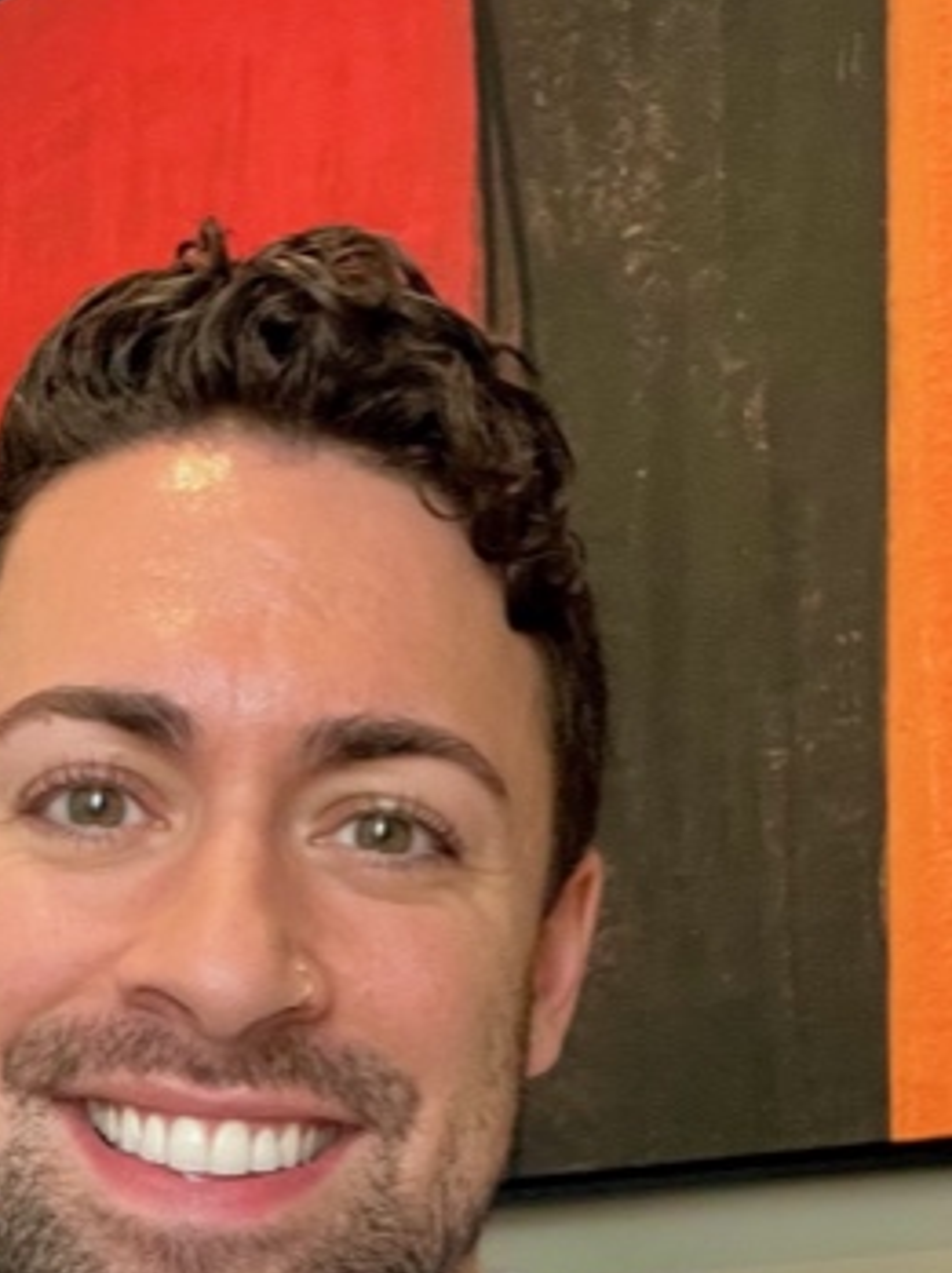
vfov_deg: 33.3
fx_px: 2021
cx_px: 410
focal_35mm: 55
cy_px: 1123
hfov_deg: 26.5
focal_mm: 2.71
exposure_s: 1/60
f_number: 2.2
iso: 250
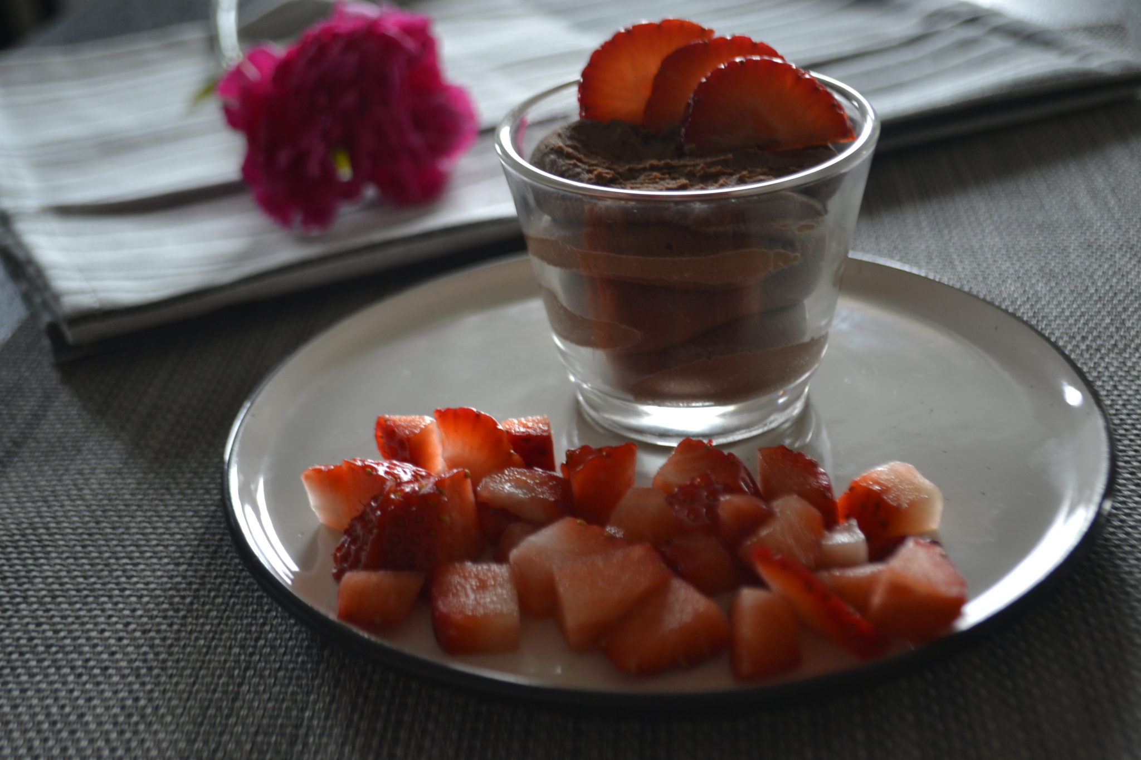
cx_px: 570
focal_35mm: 51
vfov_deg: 26.5
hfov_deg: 38.9
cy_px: 380
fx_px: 1616
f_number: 5
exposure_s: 1/15
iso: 400
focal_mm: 34
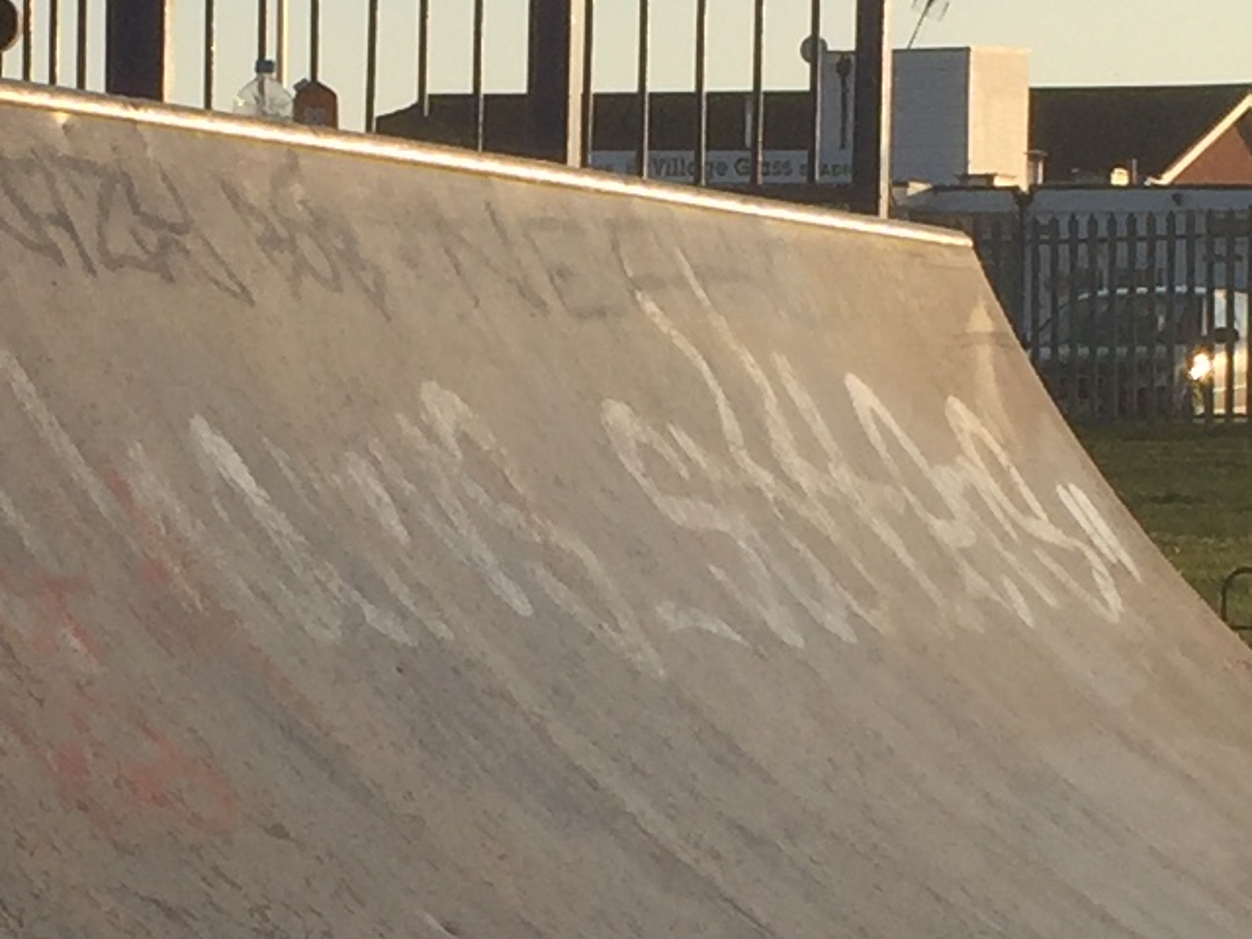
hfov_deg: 13.3
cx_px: 493
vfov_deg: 10.0
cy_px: 669
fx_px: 5353
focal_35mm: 148
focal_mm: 4.15
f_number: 2.2
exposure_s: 1/2083
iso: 32
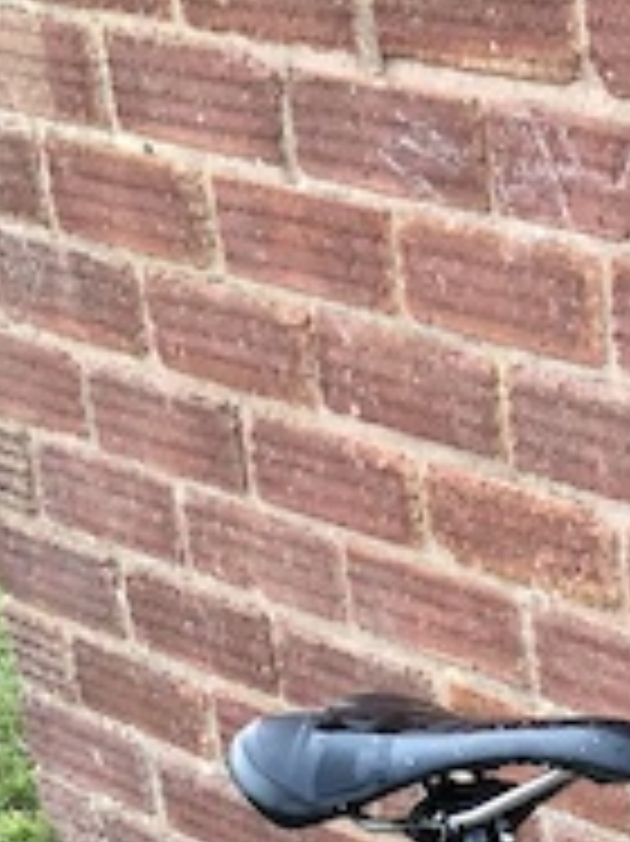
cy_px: 1684
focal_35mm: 120
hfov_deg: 11.7
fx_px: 2915
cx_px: 981
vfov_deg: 13.9
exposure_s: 1/120
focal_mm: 3.99
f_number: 1.8
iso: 64
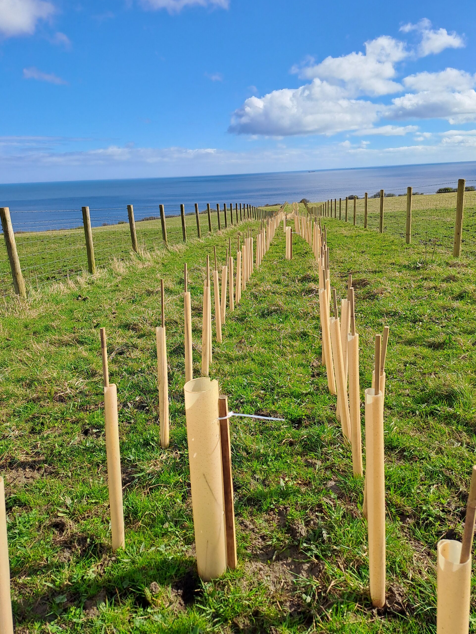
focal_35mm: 26
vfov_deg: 67.3
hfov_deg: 53.1
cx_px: 240
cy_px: 306
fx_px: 477
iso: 32
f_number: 1.8
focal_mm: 4.65
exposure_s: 1/1718
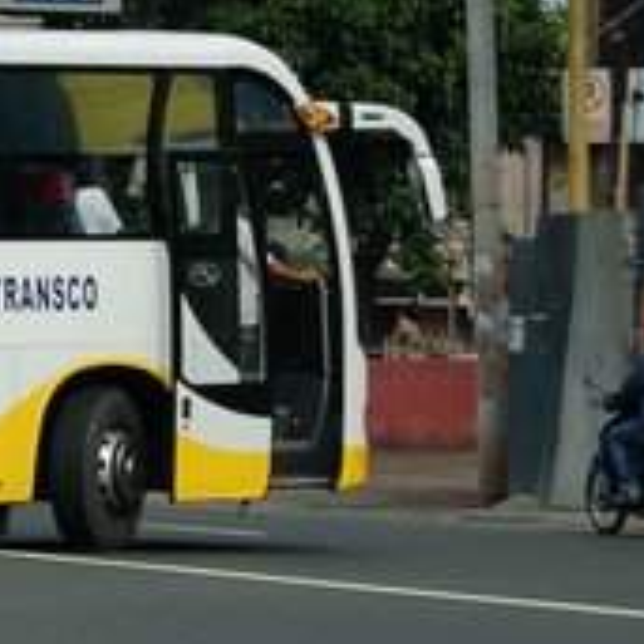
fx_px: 5506
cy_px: 313
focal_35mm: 262
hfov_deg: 6.6
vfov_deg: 6.7
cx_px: -395
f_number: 5.6
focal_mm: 55
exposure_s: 1/1000
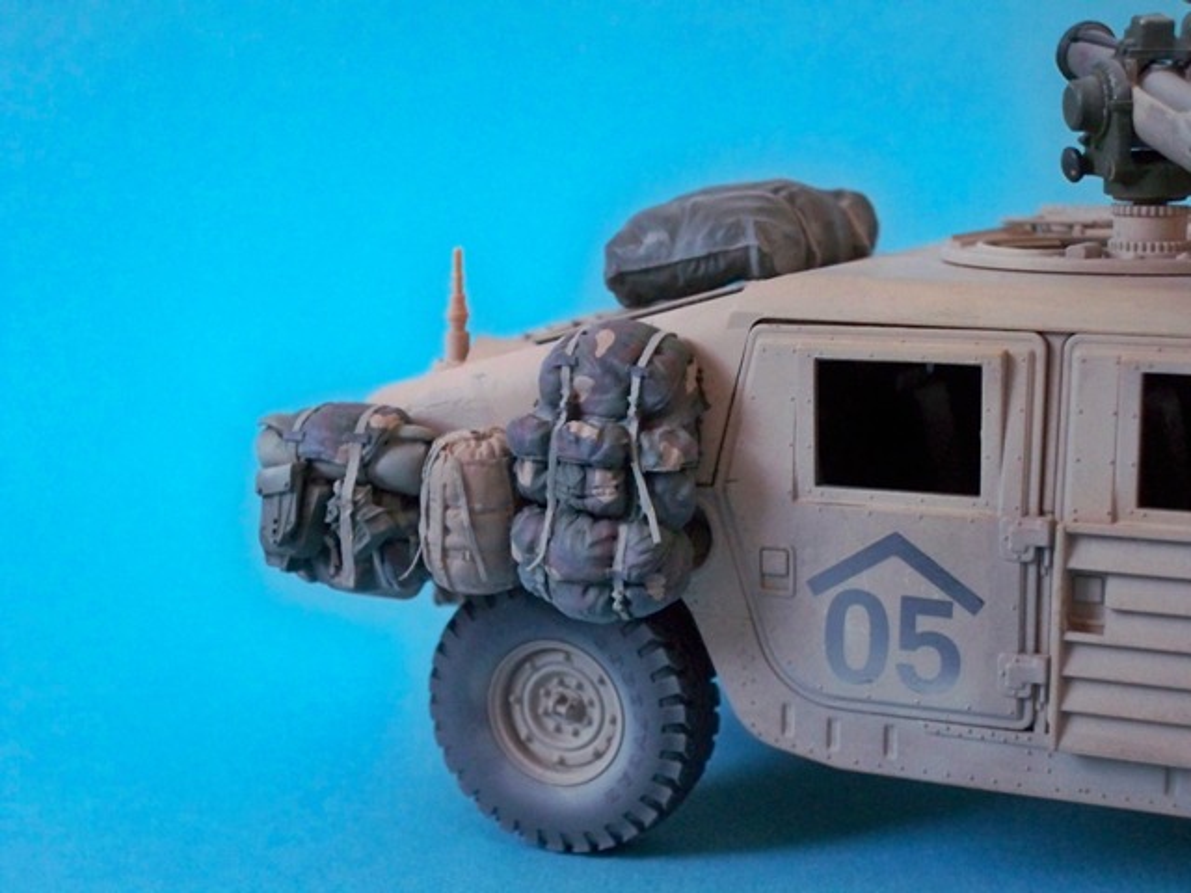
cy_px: 446
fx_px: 1892
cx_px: 596
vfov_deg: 26.6
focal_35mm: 55
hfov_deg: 34.9
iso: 640
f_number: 4
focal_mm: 9.7
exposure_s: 1/80
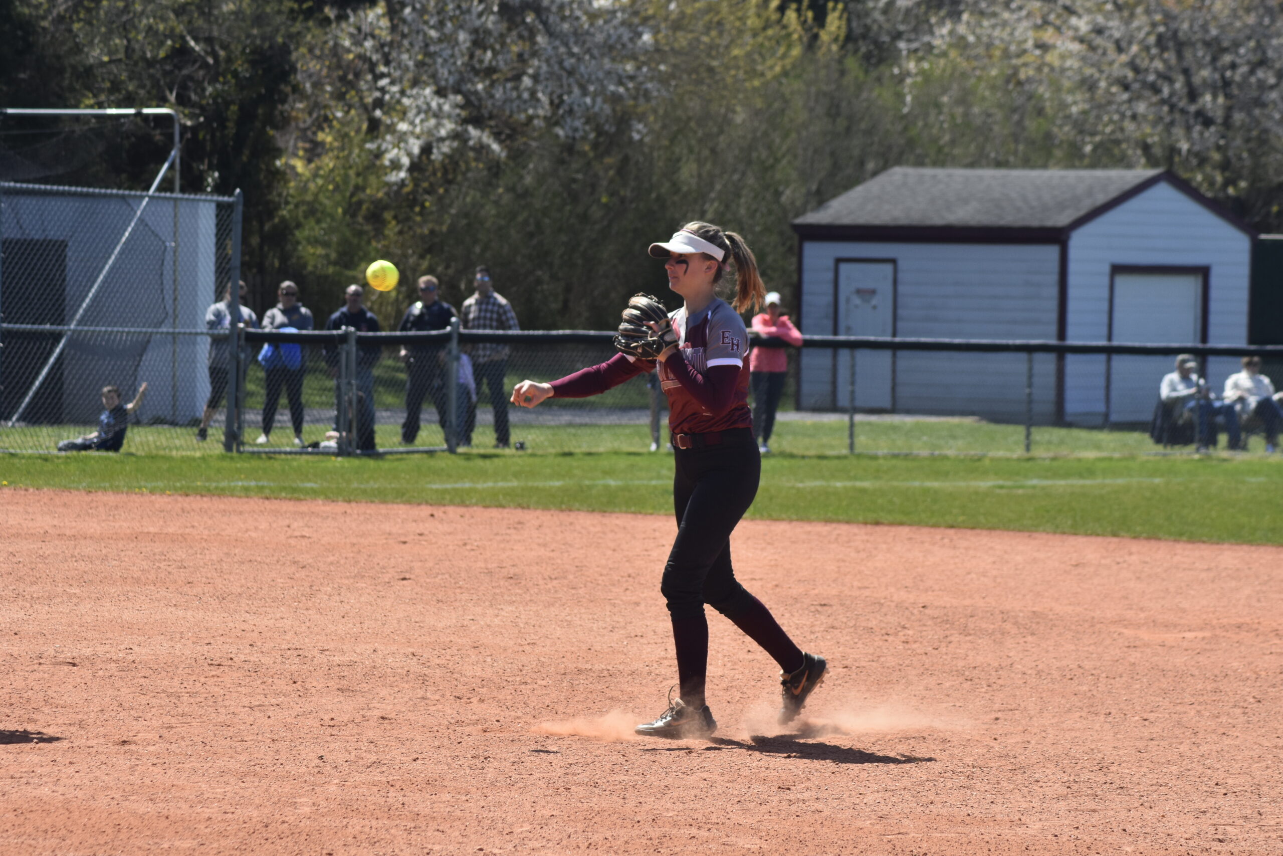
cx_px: 642
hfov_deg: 11.4
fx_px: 6415
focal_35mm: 180
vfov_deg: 7.6
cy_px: 428
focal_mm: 120
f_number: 8
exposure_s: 1/1000
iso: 400
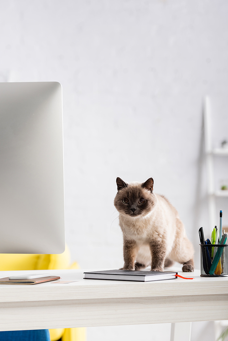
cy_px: 170
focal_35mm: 100
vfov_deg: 20.4
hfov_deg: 13.7
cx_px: 114
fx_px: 949
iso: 100
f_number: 4
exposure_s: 1/200
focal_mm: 100
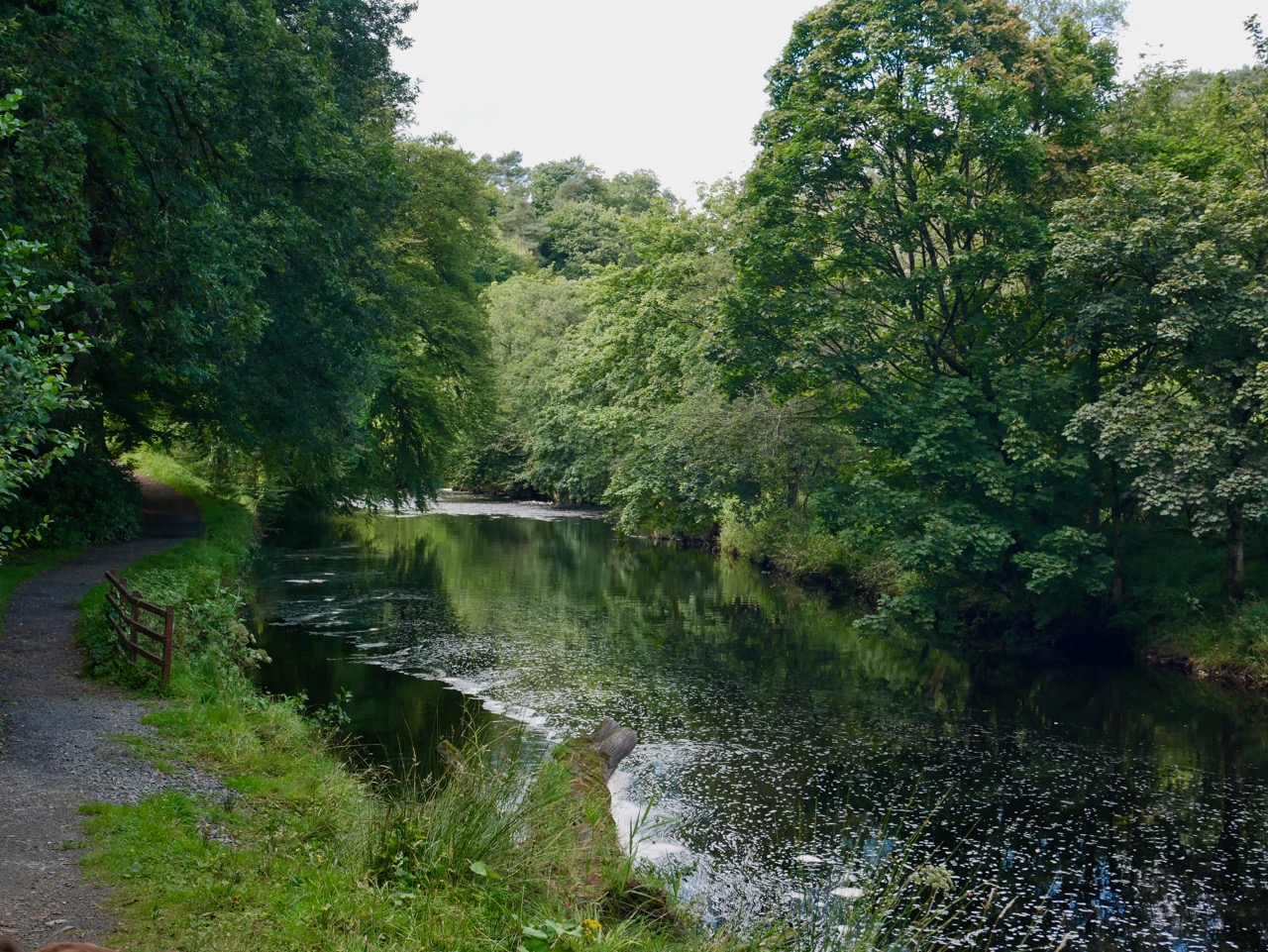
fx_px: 1759
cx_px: 634
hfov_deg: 39.6
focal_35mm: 48
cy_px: 476
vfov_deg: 30.3
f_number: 5
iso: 200
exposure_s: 1/100
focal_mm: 24
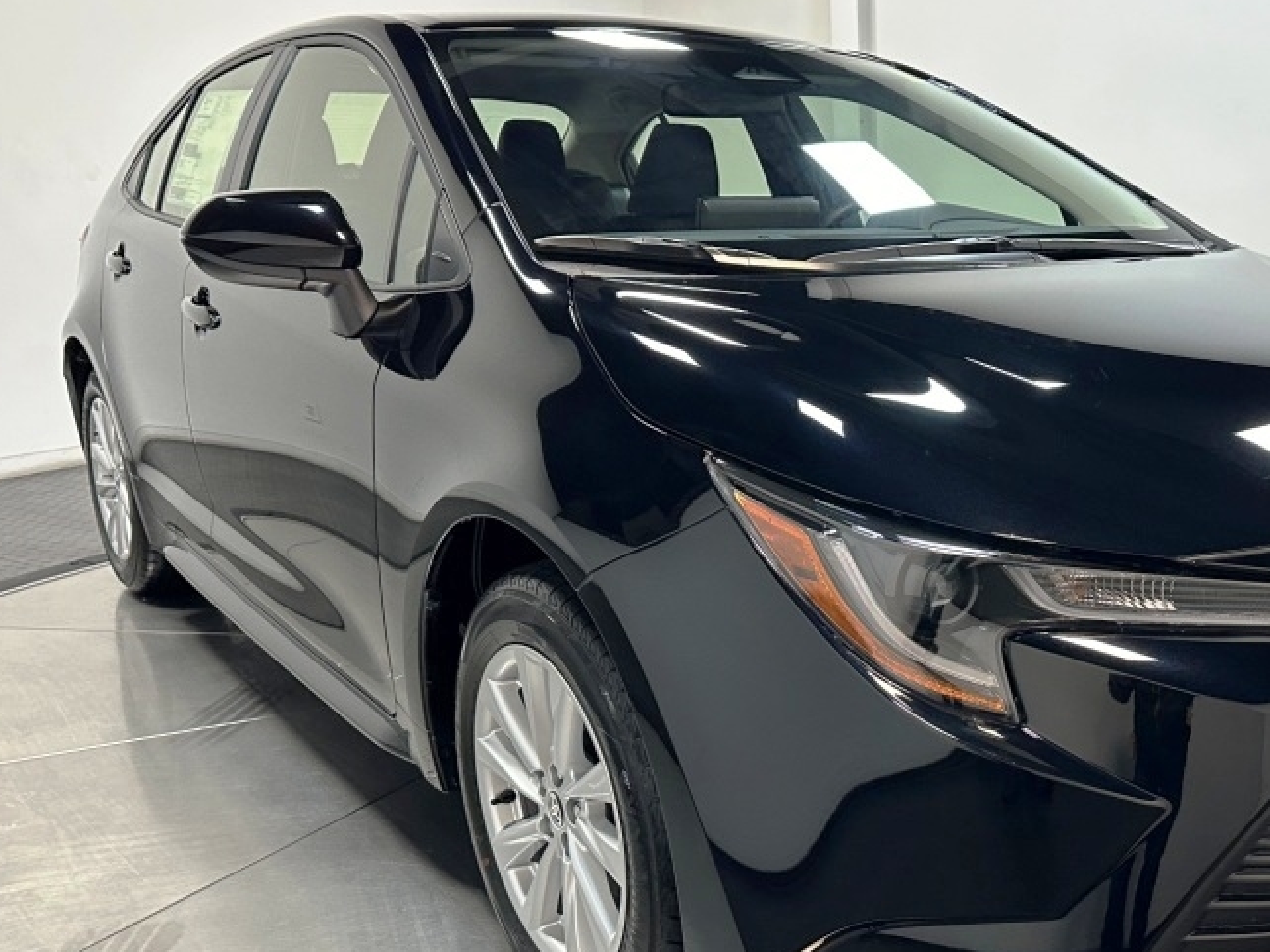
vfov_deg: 37.6
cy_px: 555
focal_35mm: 38
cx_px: 944
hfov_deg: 47.3
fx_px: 1394
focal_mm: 6.86
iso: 400
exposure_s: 1/60
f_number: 1.78
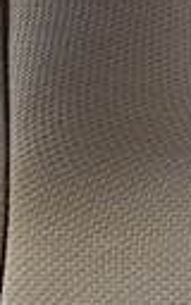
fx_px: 1283
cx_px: 129
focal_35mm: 154
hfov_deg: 8.5
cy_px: 598
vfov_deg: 12.1
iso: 32
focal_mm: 4.15
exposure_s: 1/151
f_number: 2.2
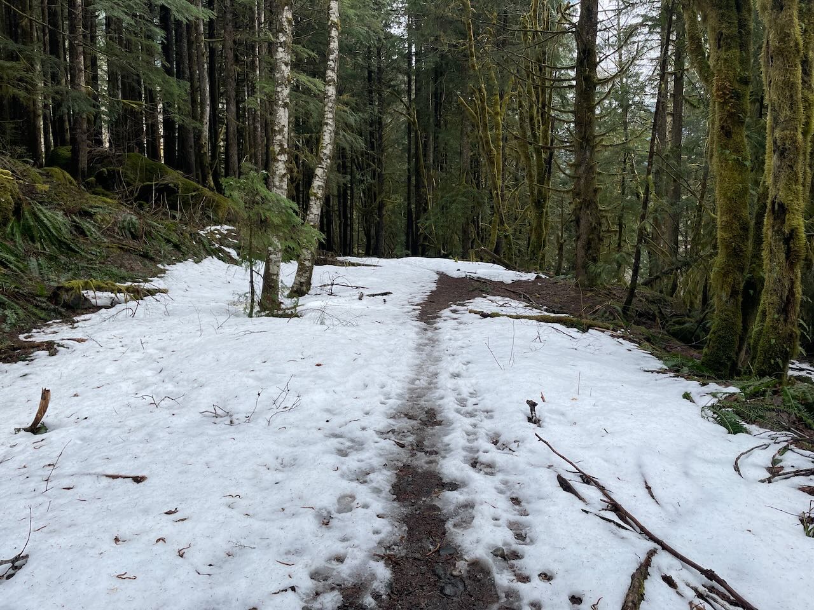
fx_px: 611
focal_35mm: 26
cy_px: 305
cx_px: 407
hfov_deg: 67.3
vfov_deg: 53.1
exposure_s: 1/1043
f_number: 1.6
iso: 50
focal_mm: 4.2
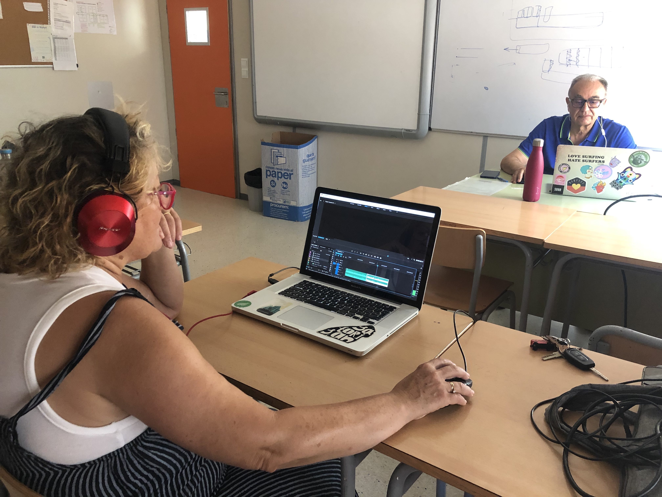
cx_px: 331
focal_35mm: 28
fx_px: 535
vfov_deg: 49.7
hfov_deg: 63.4
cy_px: 248
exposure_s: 1/15
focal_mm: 4
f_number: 1.8
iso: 100
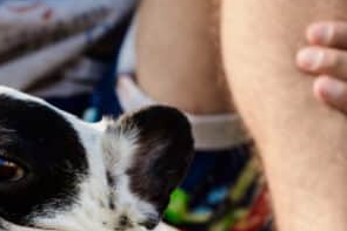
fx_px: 2073
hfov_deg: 9.5
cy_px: 239
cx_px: 65
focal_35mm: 215
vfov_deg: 6.4
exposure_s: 1/320
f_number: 5
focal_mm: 62
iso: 100
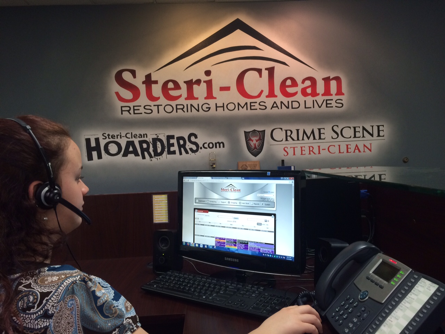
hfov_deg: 61.7
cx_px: 222
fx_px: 373
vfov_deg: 48.2
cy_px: 167
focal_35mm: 29
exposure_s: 1/30
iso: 100
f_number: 2.2
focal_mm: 4.15
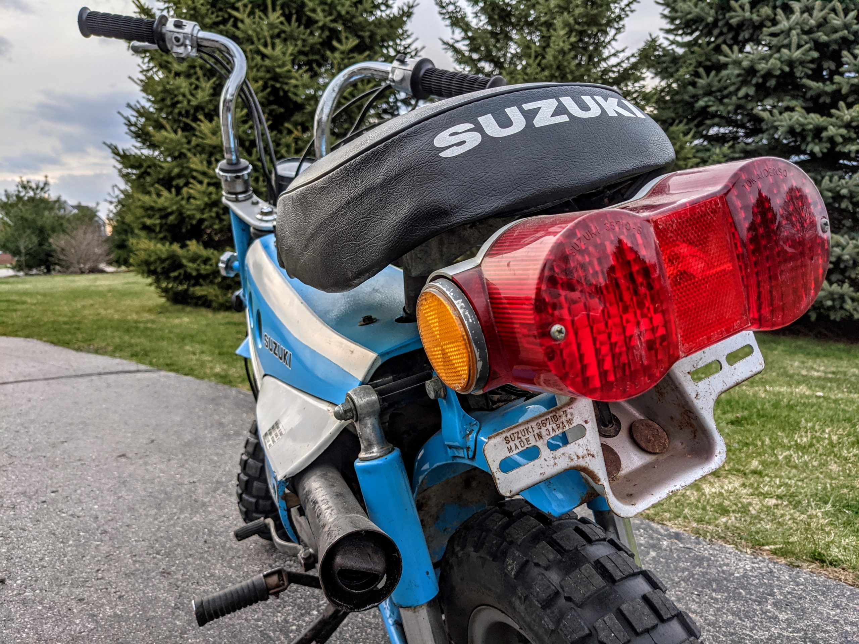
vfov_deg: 51.4
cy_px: 322
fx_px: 670
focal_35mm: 27
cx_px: 430
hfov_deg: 65.3
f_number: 1.73
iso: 54
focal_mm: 4.38
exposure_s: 1/618
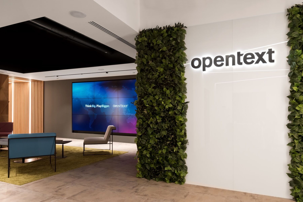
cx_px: 152
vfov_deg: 53.2
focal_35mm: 24
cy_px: 101
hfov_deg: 73.7
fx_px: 202
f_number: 8
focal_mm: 24
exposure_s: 1/13
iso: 800
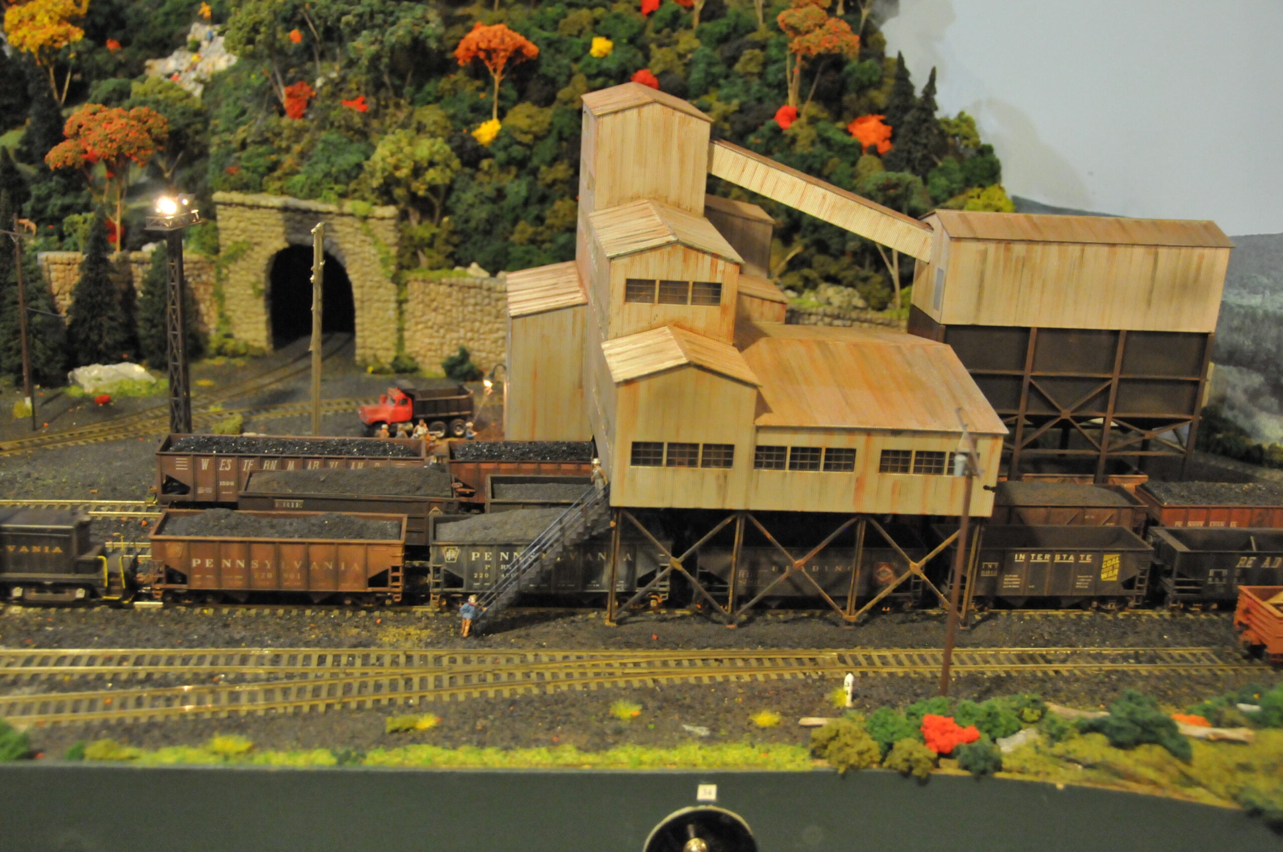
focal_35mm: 40
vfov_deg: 32.9
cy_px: 426
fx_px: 1442
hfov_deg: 48.0
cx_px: 642
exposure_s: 1/30
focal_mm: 27
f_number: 4
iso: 3200
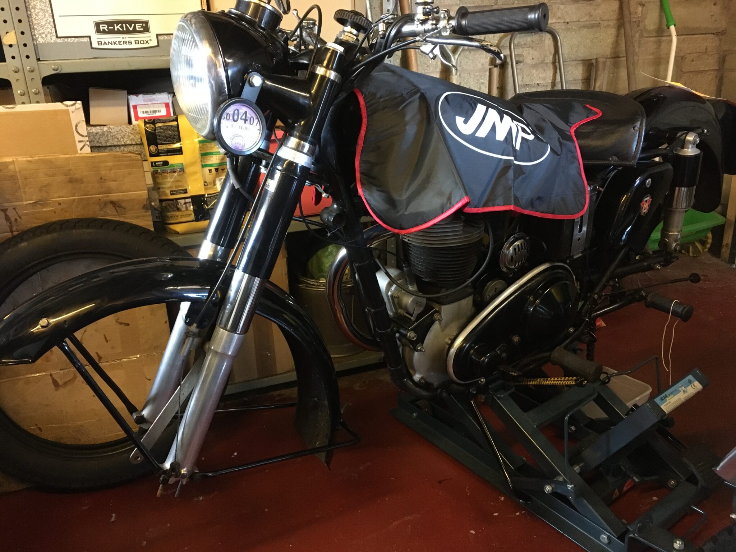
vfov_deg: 48.2
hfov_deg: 61.7
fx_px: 617
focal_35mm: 29
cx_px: 368
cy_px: 276
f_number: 2.2
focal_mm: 4.15
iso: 250
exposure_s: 1/17
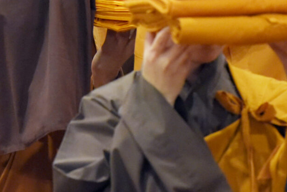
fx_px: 4323
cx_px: 46
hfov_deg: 3.8
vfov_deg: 2.5
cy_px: -70
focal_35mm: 542
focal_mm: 175
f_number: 7.1
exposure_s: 1/100
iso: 5000
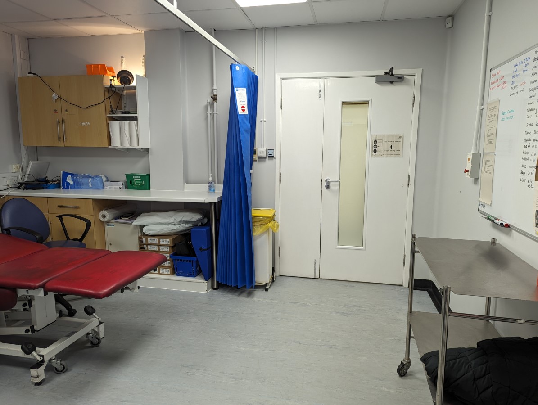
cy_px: 202
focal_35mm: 24
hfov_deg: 71.5
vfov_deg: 56.9
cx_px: 269
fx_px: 374
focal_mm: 6.81
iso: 57
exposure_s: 1/50
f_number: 1.85
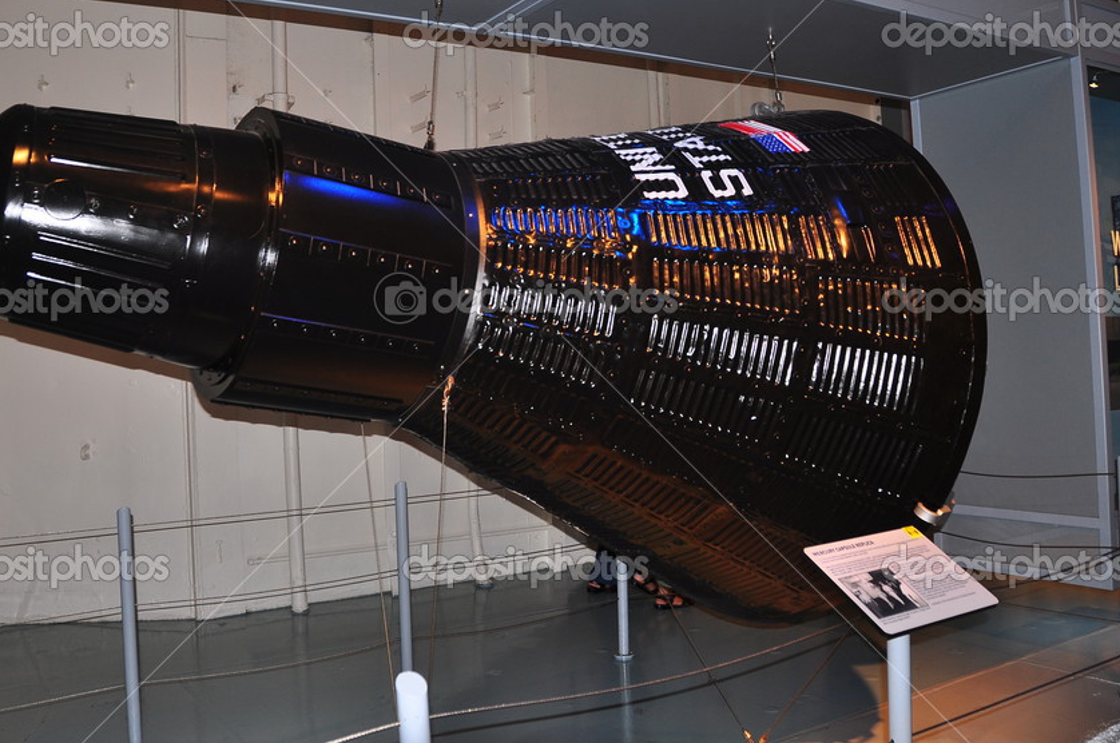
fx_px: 1025
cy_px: 299
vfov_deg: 39.7
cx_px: 525
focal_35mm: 33
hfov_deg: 57.3
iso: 200
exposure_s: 1/60
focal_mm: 18
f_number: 3.5
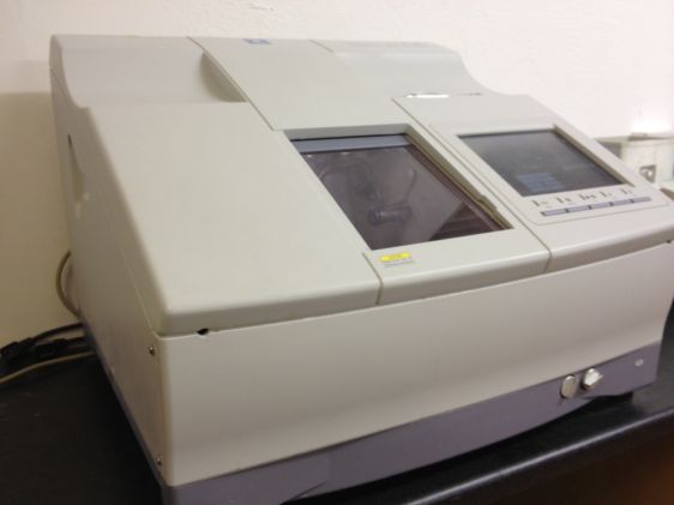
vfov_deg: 40.7
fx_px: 681
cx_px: 337
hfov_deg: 52.6
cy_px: 252
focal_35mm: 35
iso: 50
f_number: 2.4
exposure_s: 1/20
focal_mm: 4.28
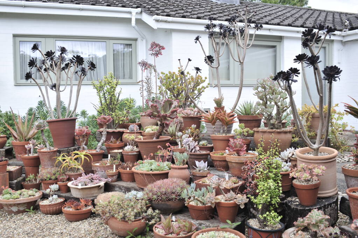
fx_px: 348
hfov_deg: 54.5
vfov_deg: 37.8
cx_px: 179
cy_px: 119
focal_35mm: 35
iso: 400
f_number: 7.1
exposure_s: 1/200
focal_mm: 35
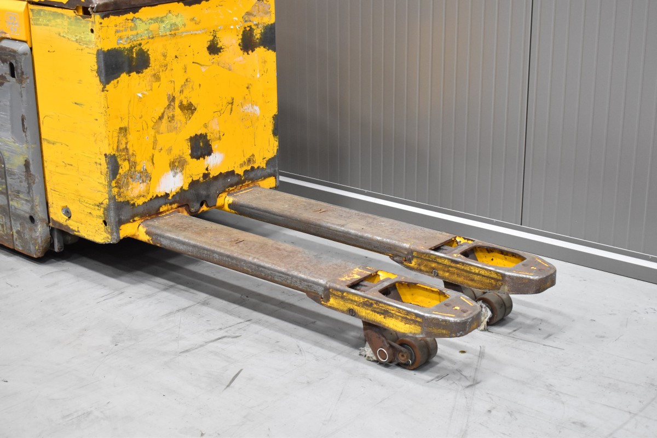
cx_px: 328
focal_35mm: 57
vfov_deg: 23.8
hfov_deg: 35.1
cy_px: 219
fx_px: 1040
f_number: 5.6
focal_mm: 38
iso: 1600
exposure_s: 1/40
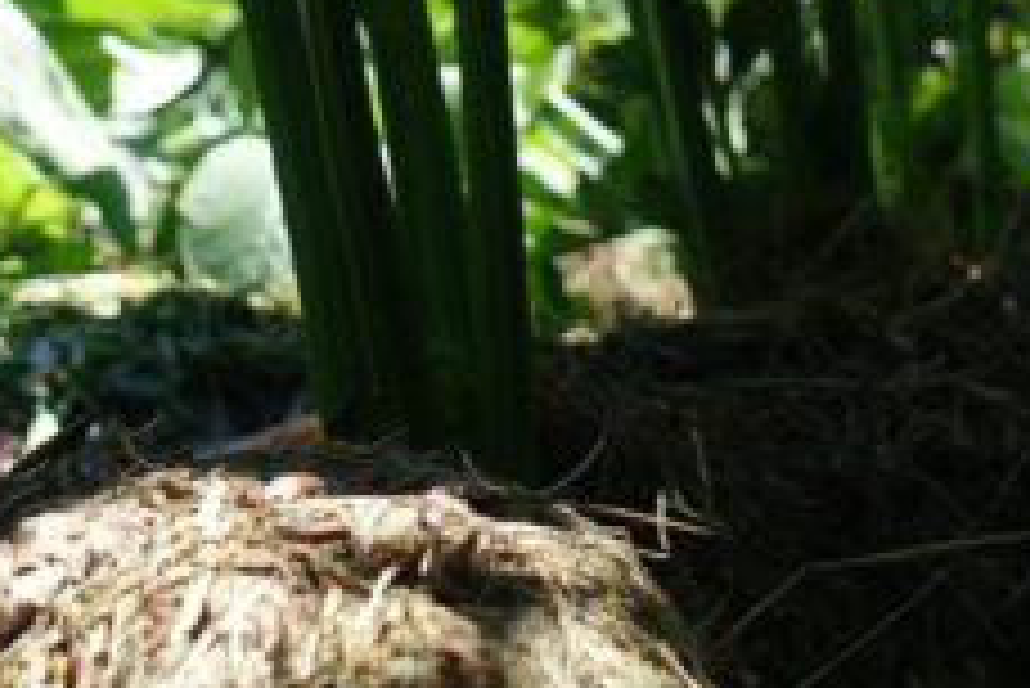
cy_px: -398
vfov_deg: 11.6
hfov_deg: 18.2
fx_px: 3206
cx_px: 333
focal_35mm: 112
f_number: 4
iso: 125
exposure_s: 1/320
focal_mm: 8.8
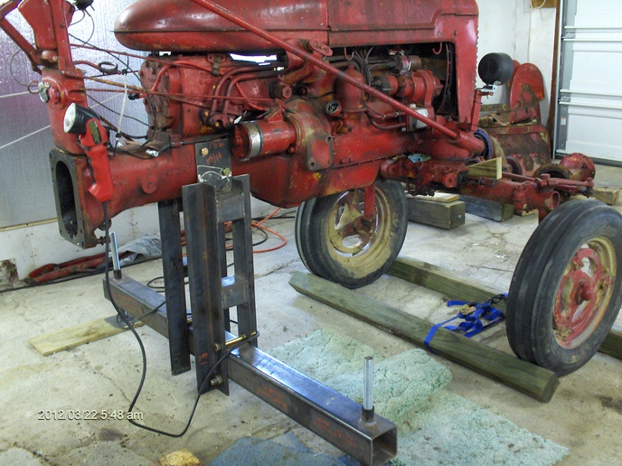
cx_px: 311
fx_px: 665
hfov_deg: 50.1
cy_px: 233
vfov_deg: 38.7
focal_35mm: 37
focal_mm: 6.11
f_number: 2.8
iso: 200
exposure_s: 1/8.98
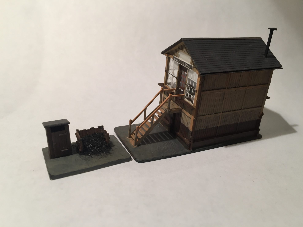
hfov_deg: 60.0
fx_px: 263
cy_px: 113
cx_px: 150
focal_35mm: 30
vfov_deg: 46.8
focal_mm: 4.15
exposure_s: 1/33
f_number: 2.2
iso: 32
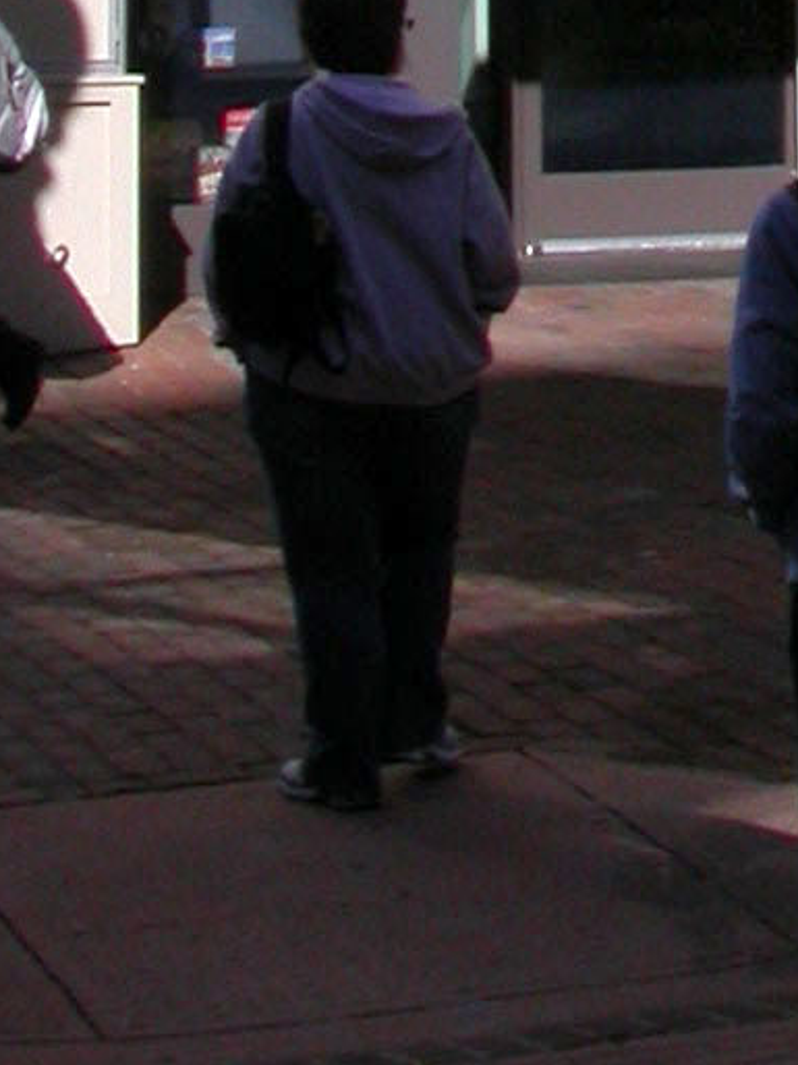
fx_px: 5168
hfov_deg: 8.5
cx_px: 1428
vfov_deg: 10.6
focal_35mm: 168
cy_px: -1204
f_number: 7.5
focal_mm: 7.85
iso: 100
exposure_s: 1/488
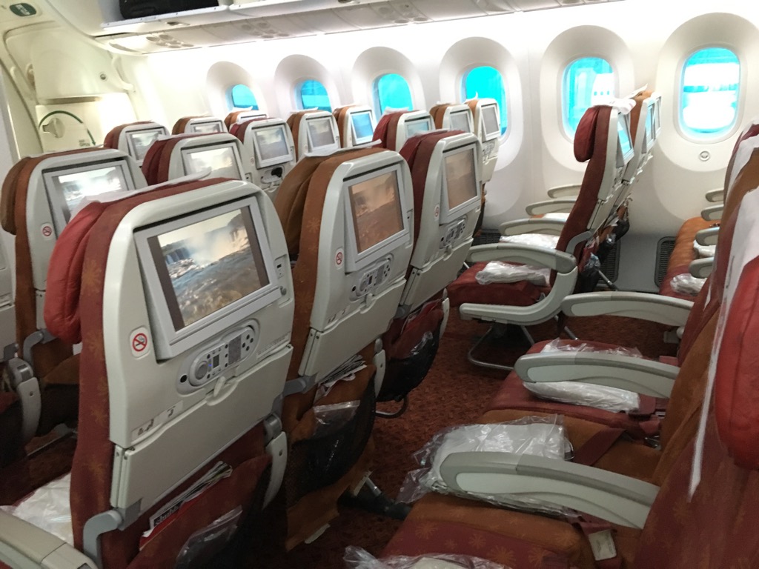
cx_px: 380
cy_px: 284
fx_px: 636
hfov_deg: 61.7
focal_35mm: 29
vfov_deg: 48.2
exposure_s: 1/17
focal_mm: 4.15
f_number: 2.2
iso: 500
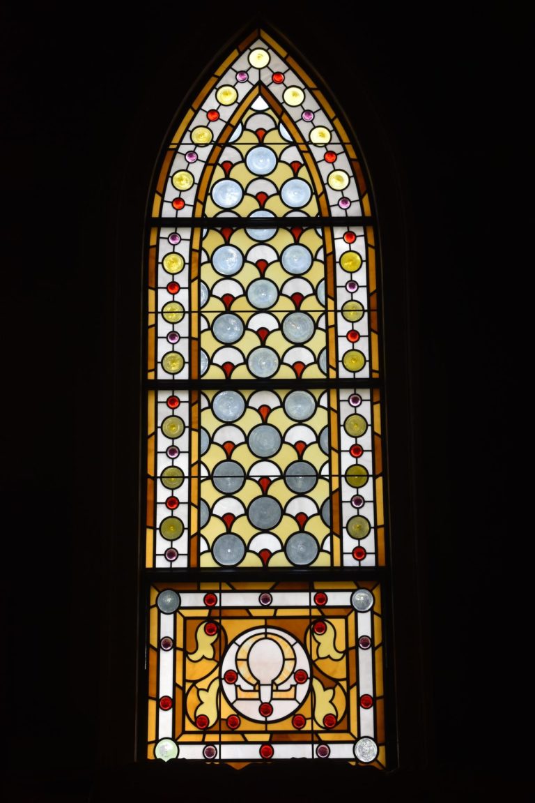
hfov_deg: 29.9
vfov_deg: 43.6
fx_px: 1002
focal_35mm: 45
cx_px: 268
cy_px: 402
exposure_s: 1/200
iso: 400
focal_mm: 30
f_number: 7.1
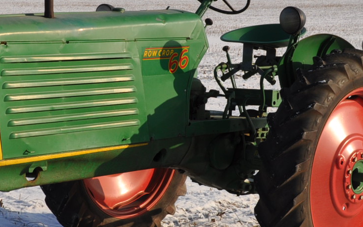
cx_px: 101
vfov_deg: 12.2
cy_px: 122
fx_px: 1059
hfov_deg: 19.4
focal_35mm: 107
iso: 200
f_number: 10
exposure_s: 1/400
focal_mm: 24
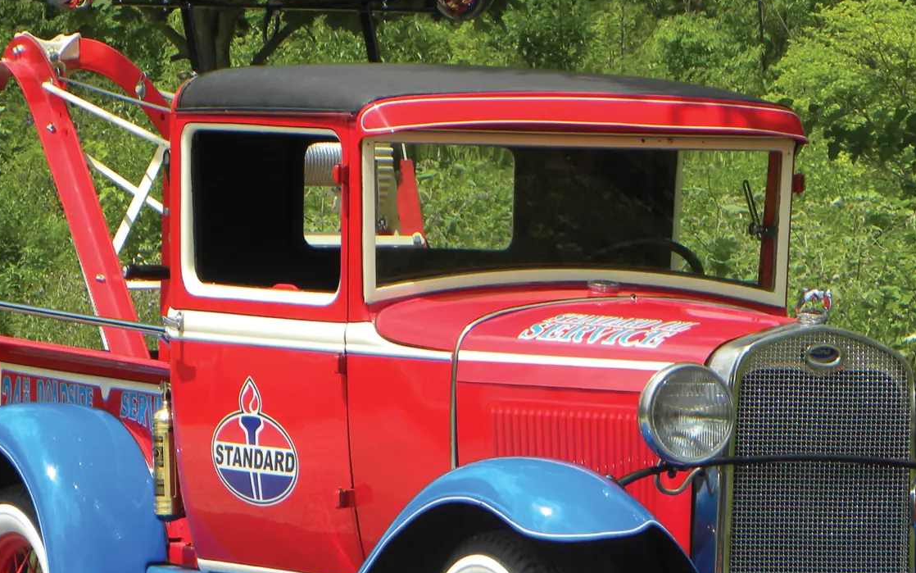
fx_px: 7365
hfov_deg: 7.1
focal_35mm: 295
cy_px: 436
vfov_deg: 4.5
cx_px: 512
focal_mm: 28.8
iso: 64
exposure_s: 1/350
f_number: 5.6
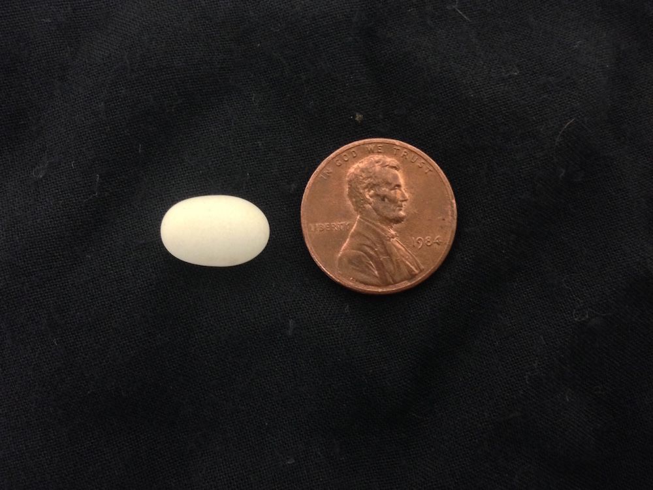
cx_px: 326
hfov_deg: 55.4
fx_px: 623
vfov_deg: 42.9
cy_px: 245
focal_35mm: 33
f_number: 2.4
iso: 400
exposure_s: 1/20
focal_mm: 4.12
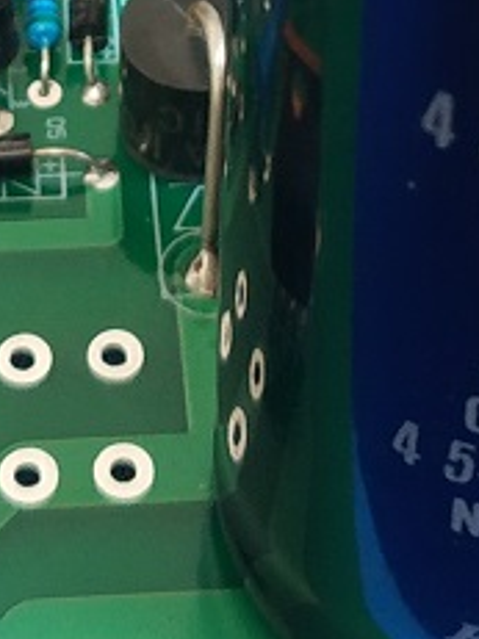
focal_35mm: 166
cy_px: -443
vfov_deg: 11.2
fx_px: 3066
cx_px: 138
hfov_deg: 8.9
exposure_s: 1/14
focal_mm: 4.5
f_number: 2
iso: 756
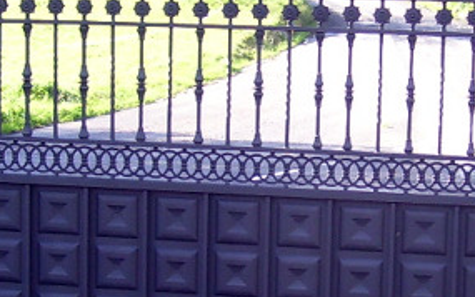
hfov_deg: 18.2
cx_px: 318
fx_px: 1475
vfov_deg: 11.5
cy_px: 154
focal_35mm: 114
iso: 80
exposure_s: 1/180
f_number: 2.7
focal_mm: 5.6
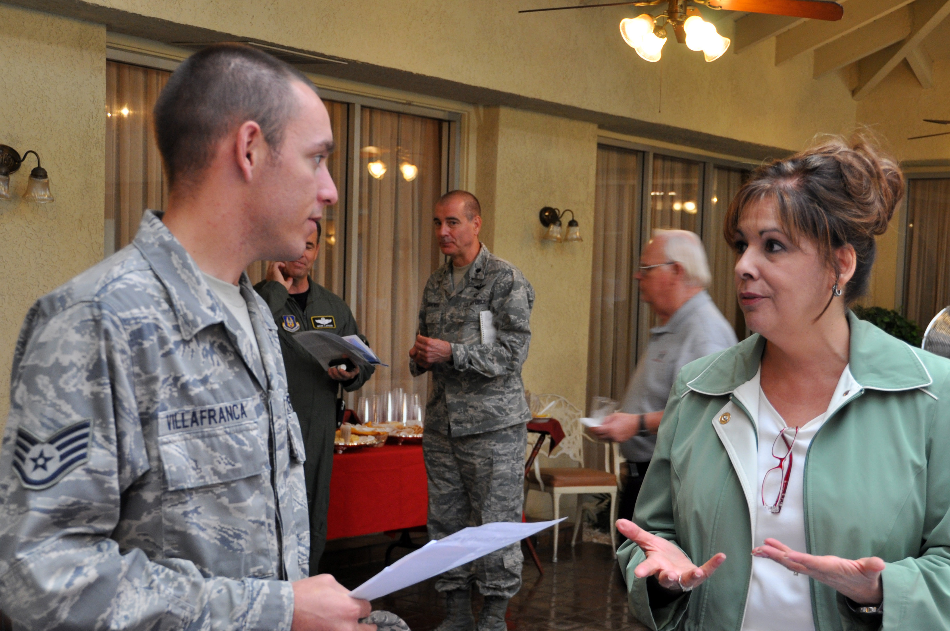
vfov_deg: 22.6
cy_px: 394
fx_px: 1572
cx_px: 512
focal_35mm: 60
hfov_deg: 33.6
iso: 400
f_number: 5.6
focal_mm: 31
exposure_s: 1/30
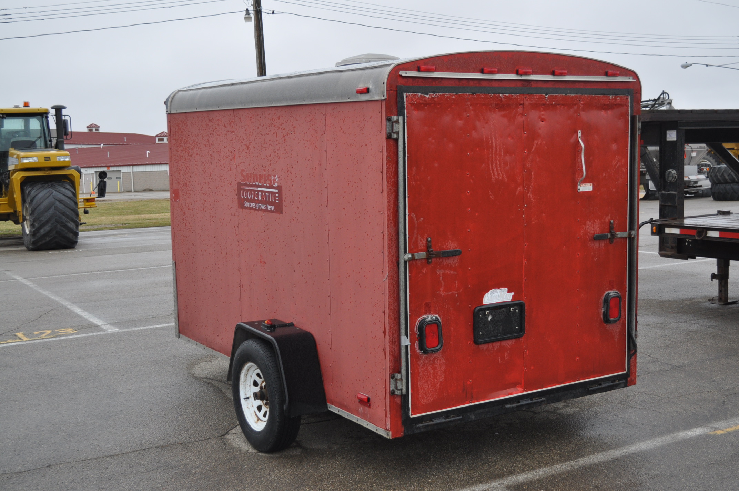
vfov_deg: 29.8
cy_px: 246
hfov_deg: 43.7
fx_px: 923
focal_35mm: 45
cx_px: 370
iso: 400
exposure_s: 1/100
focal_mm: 30
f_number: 5
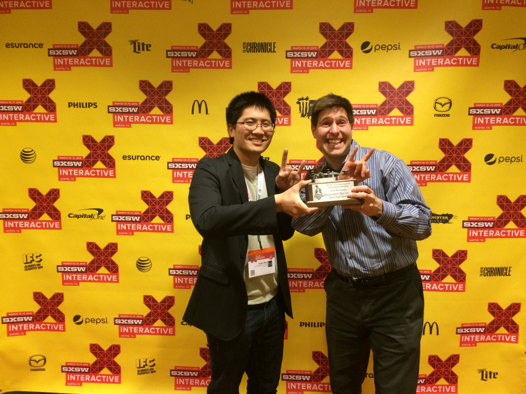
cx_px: 263
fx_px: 441
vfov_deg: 48.2
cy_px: 197
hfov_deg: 61.7
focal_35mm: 29
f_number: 2.2
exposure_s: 1/15
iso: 320
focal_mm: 4.15
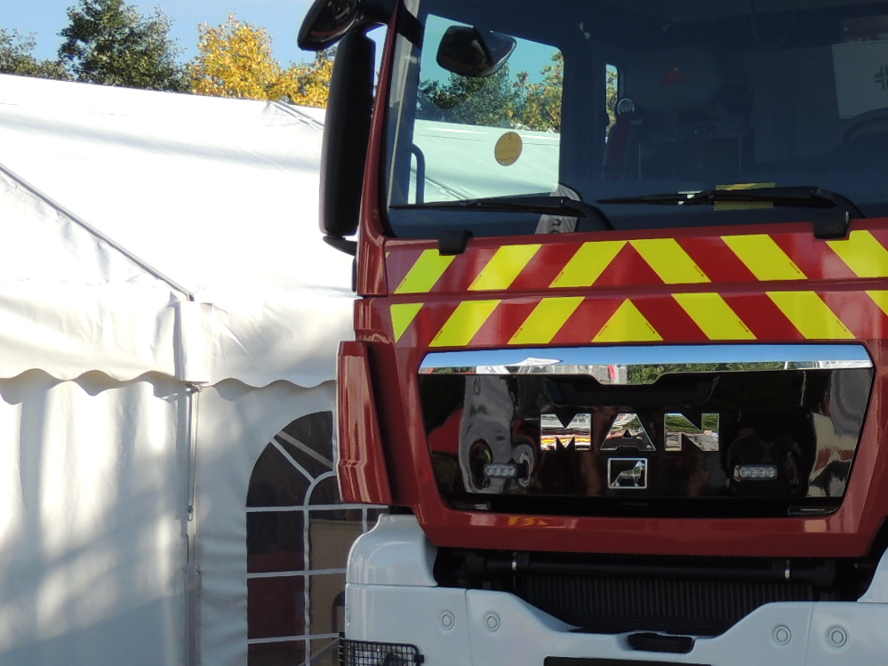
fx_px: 2334
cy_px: 429
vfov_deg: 16.2
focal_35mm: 91
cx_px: 984
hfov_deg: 20.5
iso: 100
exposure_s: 1/800
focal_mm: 7.1
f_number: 3.3
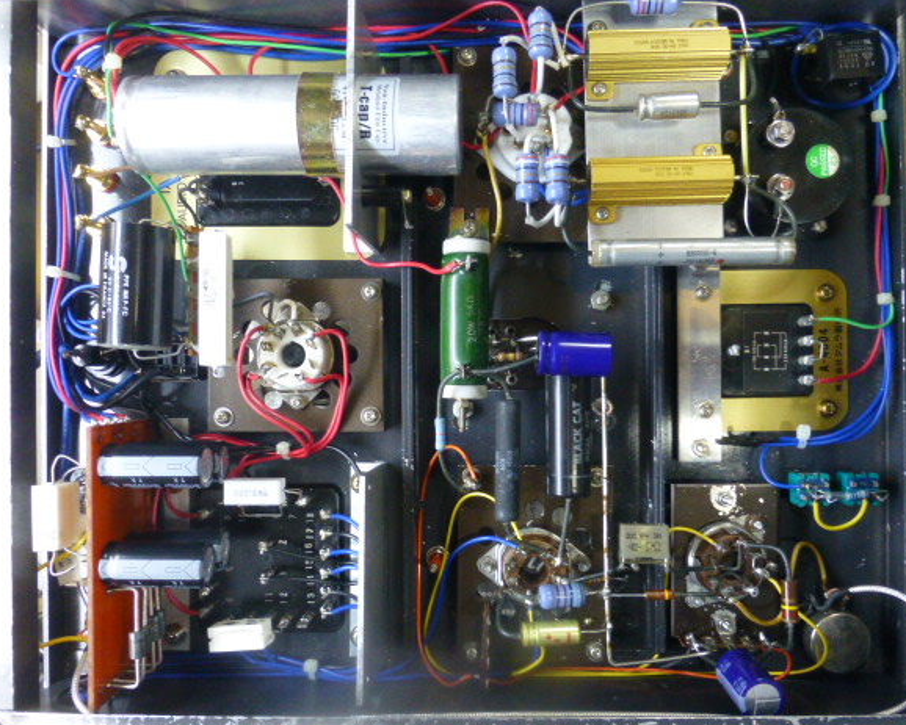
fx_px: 724
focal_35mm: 27
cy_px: 373
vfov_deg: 53.2
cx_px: 478
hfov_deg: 64.0
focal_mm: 4.3
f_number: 3.3
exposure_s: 1/60
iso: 800
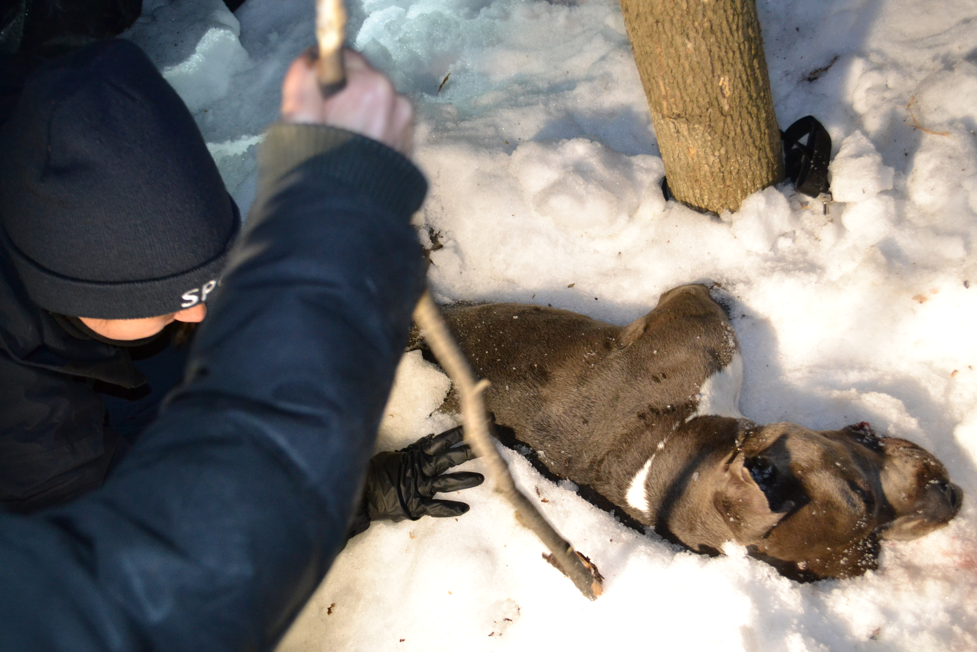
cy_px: 326
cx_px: 488
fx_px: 1140
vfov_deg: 31.9
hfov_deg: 46.4
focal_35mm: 42
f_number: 4.5
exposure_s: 1/60
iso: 1400
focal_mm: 28
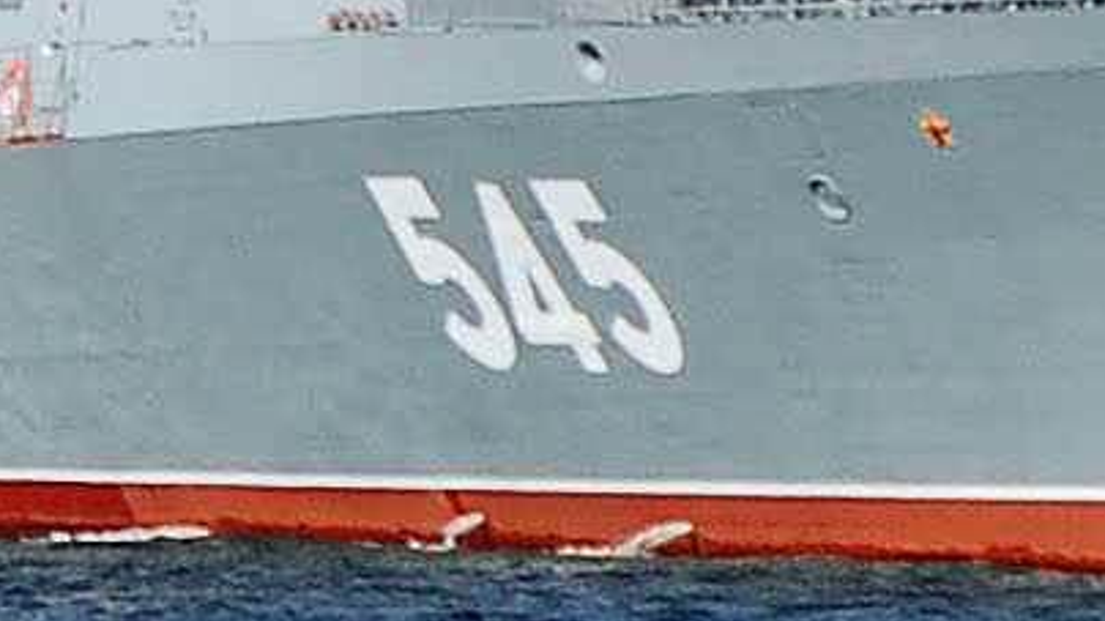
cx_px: -1149
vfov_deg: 0.6
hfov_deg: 1.1
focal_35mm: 1987
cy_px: -1231
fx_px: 58204
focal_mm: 170
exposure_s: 1/1250
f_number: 4.8
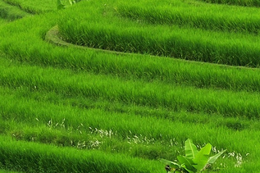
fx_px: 5829
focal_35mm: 808
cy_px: 149
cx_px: 255
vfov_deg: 1.7
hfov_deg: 2.6
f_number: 9
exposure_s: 1/60
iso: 200
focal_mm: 105
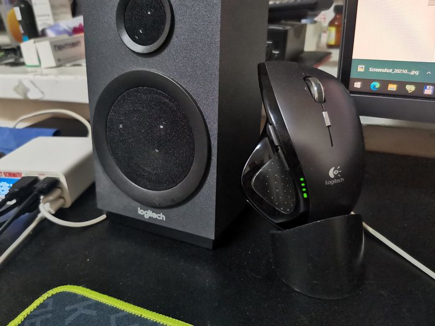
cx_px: 218
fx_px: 327
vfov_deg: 53.1
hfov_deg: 67.3
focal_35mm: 26
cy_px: 163
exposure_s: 1/50
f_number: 1.4
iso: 400
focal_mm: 4.66
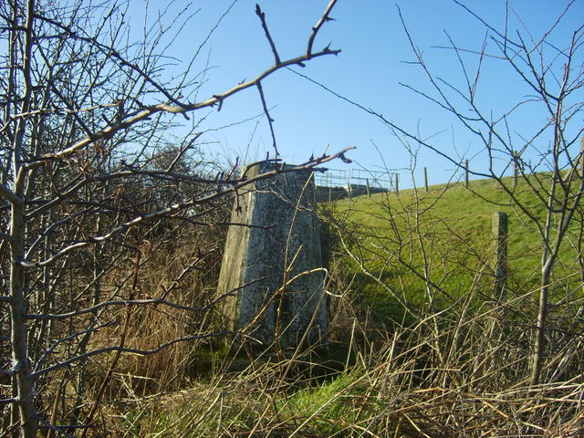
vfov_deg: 40.7
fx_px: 590
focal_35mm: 35
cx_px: 292
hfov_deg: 52.6
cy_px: 219
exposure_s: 1/750
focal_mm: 5.8
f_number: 2.8
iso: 50
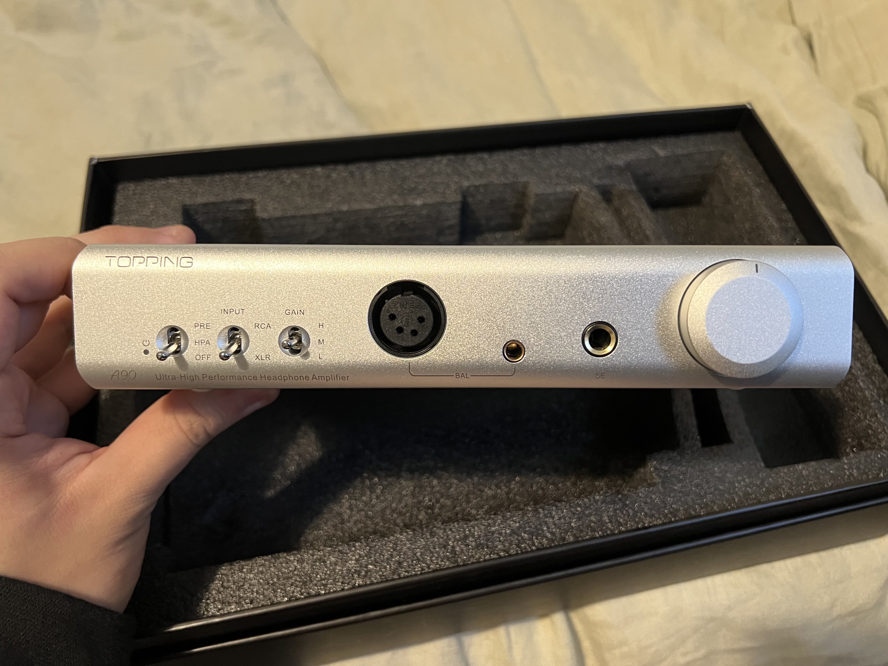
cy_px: 333
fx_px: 667
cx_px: 444
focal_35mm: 26
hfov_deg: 67.3
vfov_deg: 53.1
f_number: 1.5
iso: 250
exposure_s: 1/60
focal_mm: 5.7
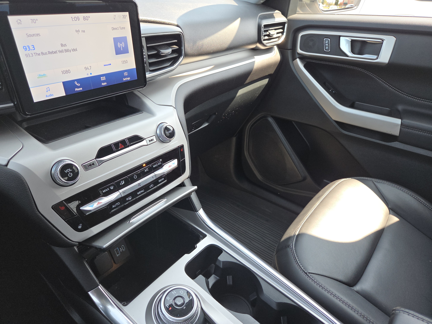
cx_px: 216
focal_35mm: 23
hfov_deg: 73.9
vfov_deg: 58.9
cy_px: 162
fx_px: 287
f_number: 1.8
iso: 64
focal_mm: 5.4
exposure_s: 1/180
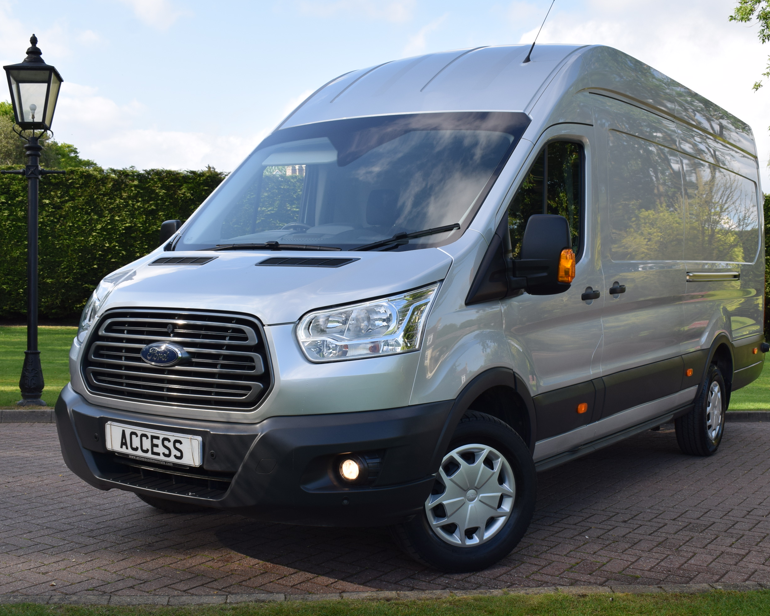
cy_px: 308
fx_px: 970
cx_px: 417
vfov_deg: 35.2
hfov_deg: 43.3
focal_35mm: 43
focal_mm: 25
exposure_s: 1/250
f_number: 8
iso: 250
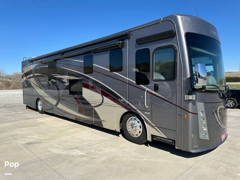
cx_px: 120
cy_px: 90
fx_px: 166
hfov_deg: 71.6
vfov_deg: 56.8
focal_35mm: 24
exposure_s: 1/5000
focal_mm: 6.86
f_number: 1.78
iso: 80
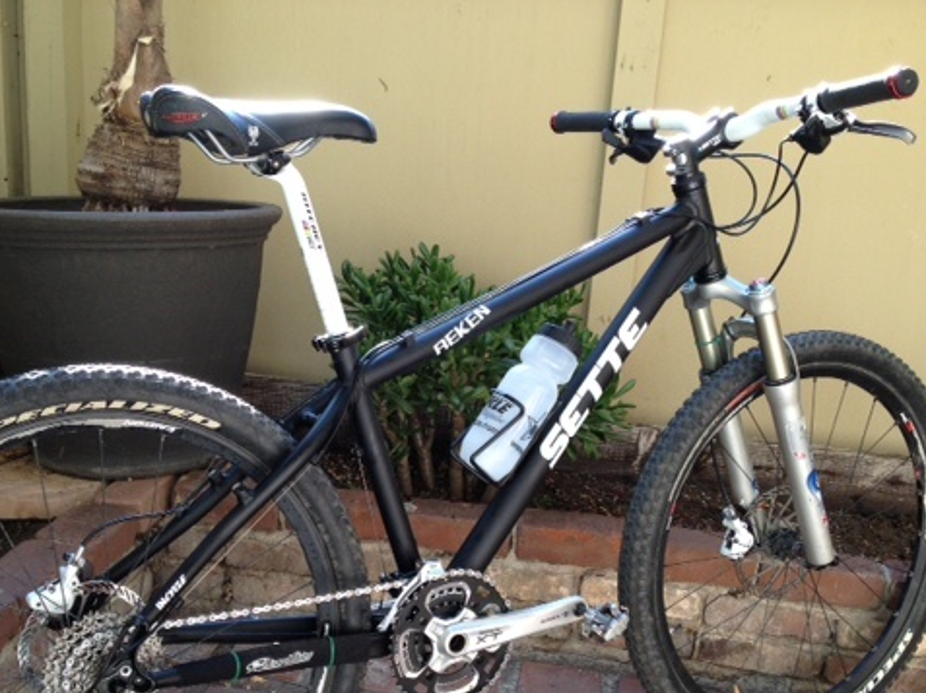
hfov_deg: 40.4
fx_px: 1256
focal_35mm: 47
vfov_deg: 30.6
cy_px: 464
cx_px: 406
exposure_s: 1/120
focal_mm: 4.28
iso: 64
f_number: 2.4
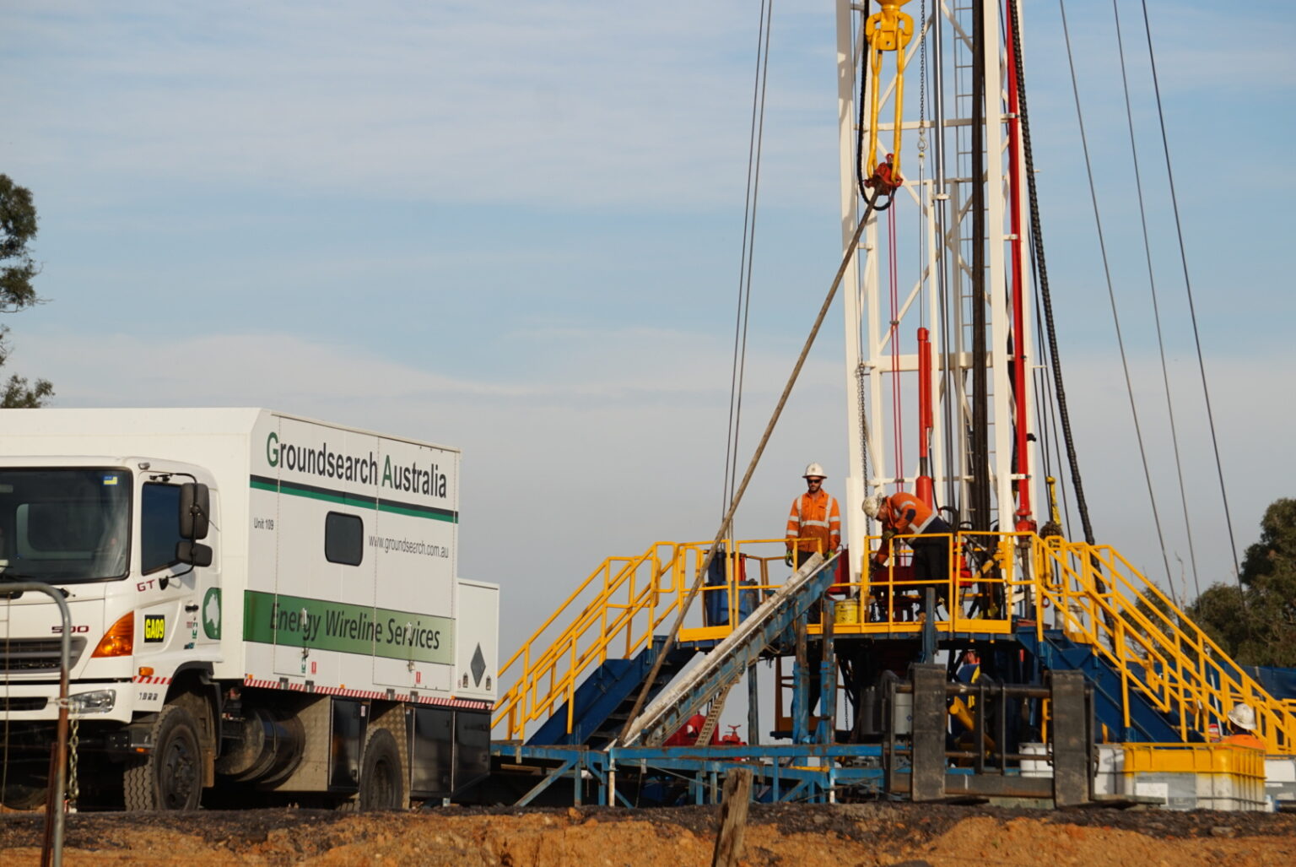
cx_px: 648
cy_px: 434
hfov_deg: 9.9
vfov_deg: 6.6
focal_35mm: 207
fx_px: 7458
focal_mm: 138
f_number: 8
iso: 100
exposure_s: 1/250
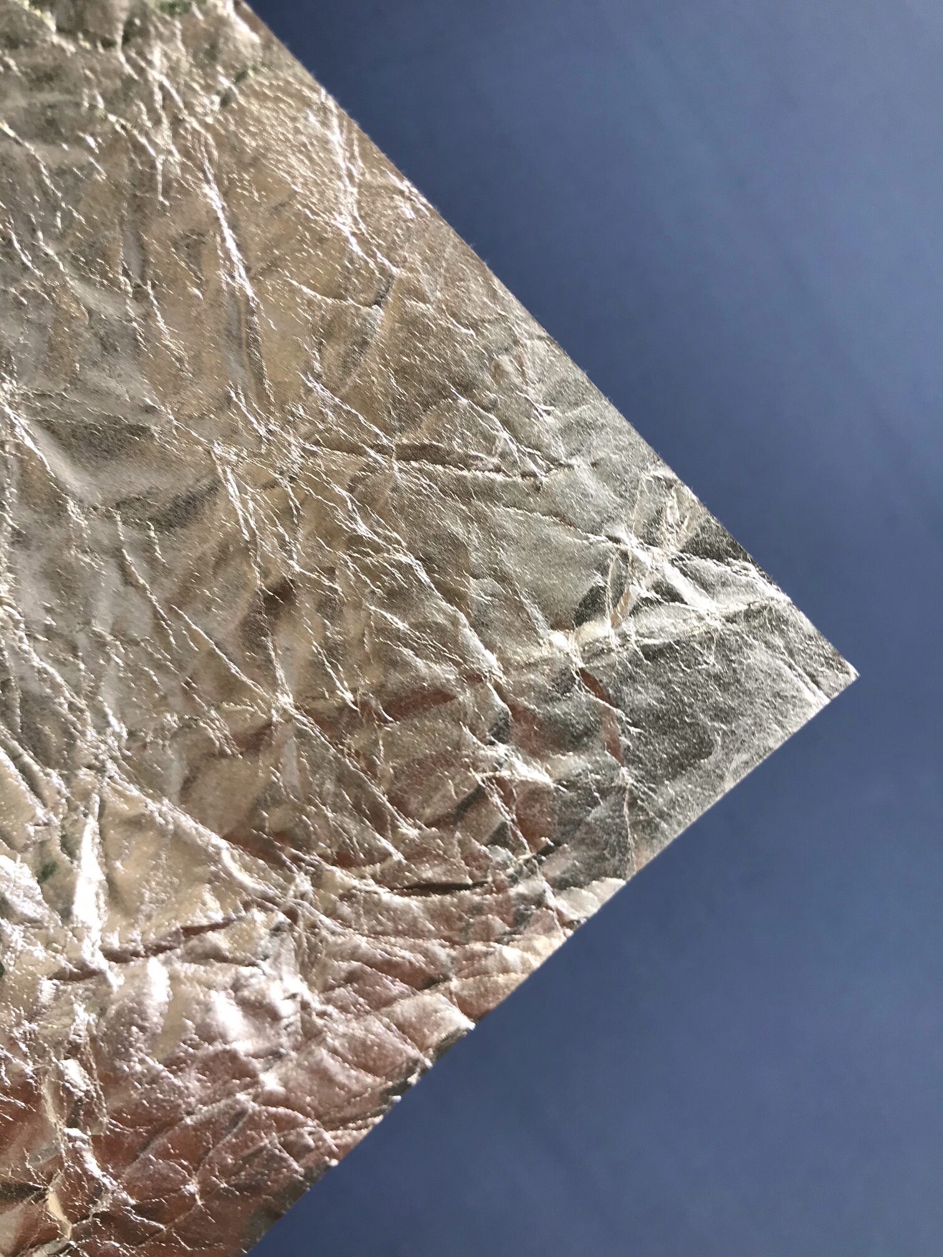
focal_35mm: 28
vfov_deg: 63.4
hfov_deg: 49.7
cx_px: 472
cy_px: 628
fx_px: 1017
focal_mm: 3.99
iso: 25
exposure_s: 1/60
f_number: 1.8
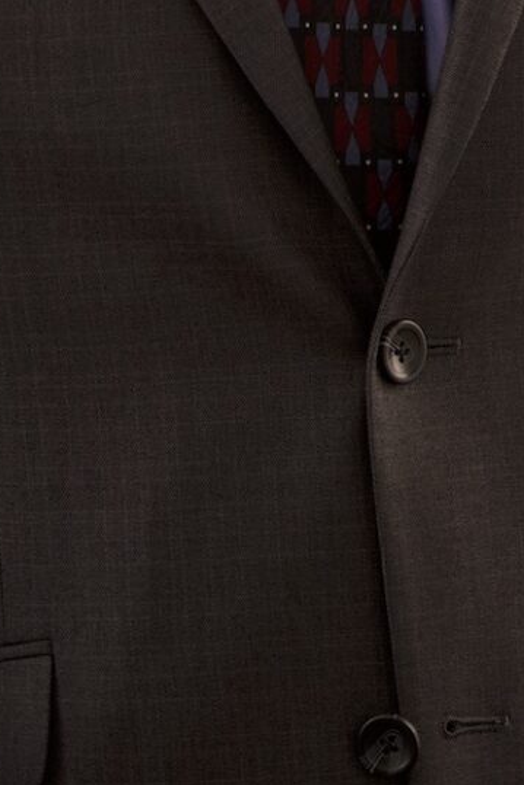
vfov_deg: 4.4
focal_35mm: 464
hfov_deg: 3.0
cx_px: 258
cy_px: -492
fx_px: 10123
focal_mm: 130
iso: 100
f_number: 2.8
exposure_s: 1/125
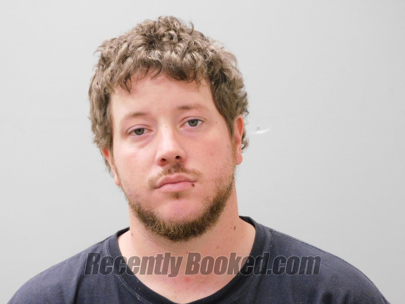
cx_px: 202
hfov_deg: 14.6
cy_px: 152
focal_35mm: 135
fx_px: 1579
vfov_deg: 11.0
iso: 800
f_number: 5
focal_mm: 24.2
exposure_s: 1/15
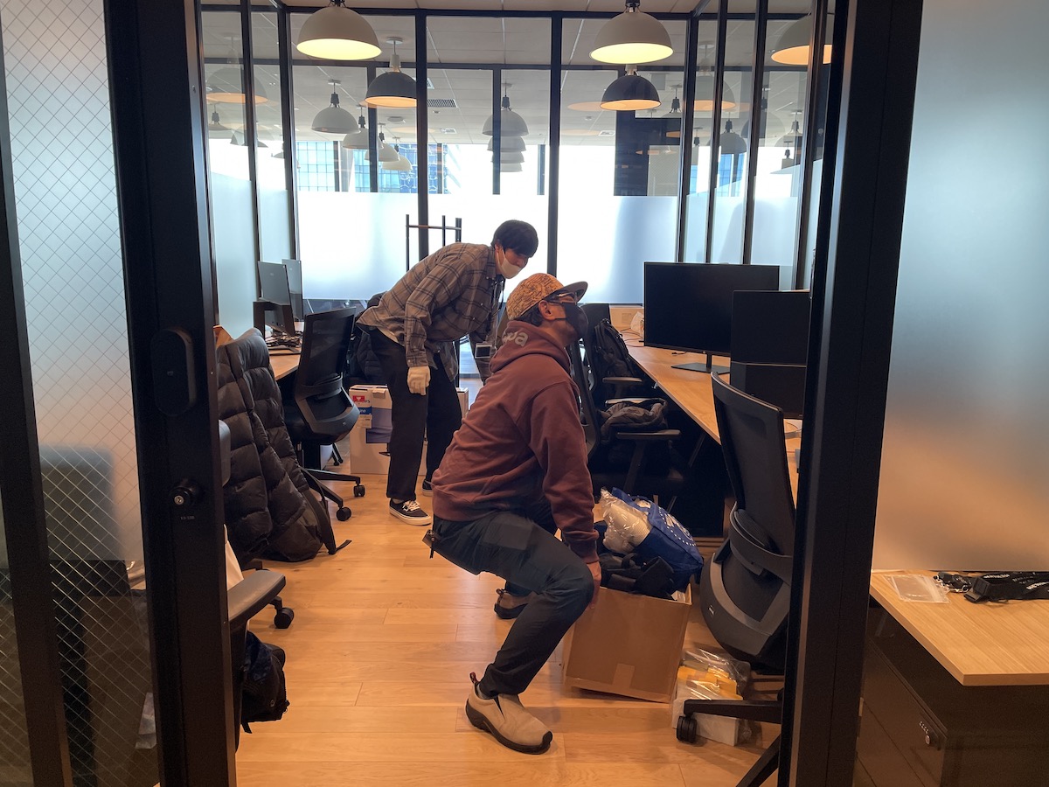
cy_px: 394
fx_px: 788
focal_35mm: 26
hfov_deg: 67.3
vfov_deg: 53.1
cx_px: 524
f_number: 1.6
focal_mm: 4.2
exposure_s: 1/100
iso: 125
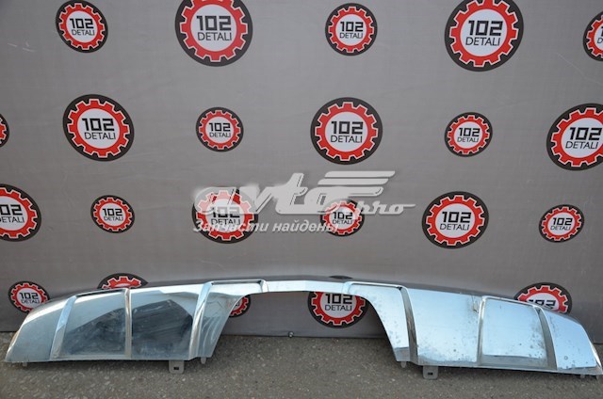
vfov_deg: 39.8
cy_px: 200
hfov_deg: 57.3
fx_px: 552
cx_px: 302
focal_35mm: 33
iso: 100
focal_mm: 22
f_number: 6.3
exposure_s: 1/80
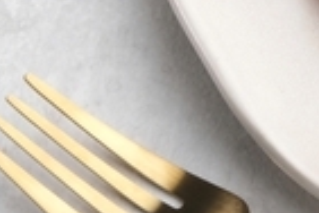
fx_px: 1958
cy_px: -123
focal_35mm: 221
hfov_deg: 9.0
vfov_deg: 6.1
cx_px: 552
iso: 400
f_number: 16
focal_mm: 35
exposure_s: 1/80
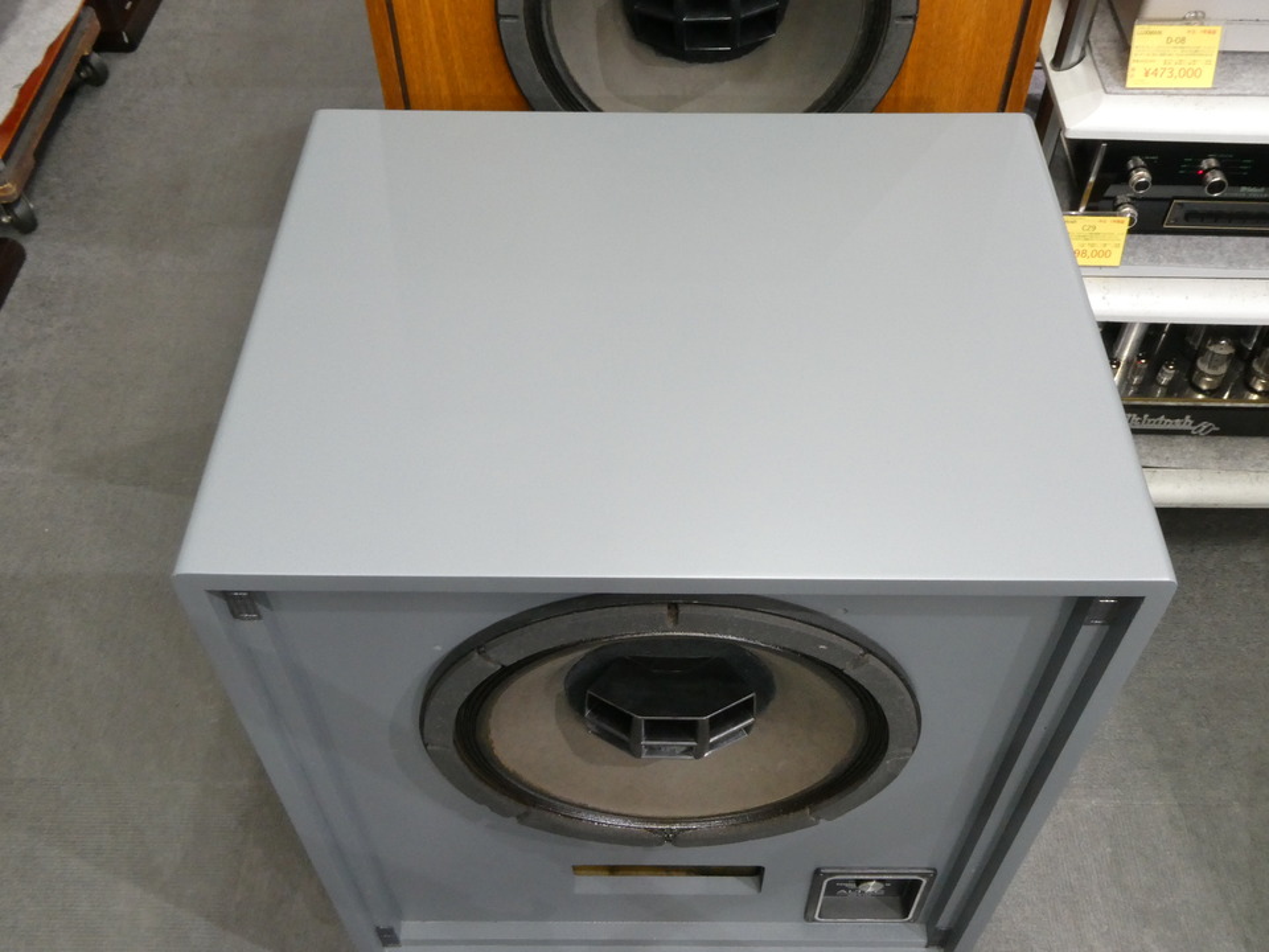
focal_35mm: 33
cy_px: 476
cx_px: 634
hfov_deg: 55.4
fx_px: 1210
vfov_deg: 42.9
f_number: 7.1
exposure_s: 1/3.2
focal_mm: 5.8
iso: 400
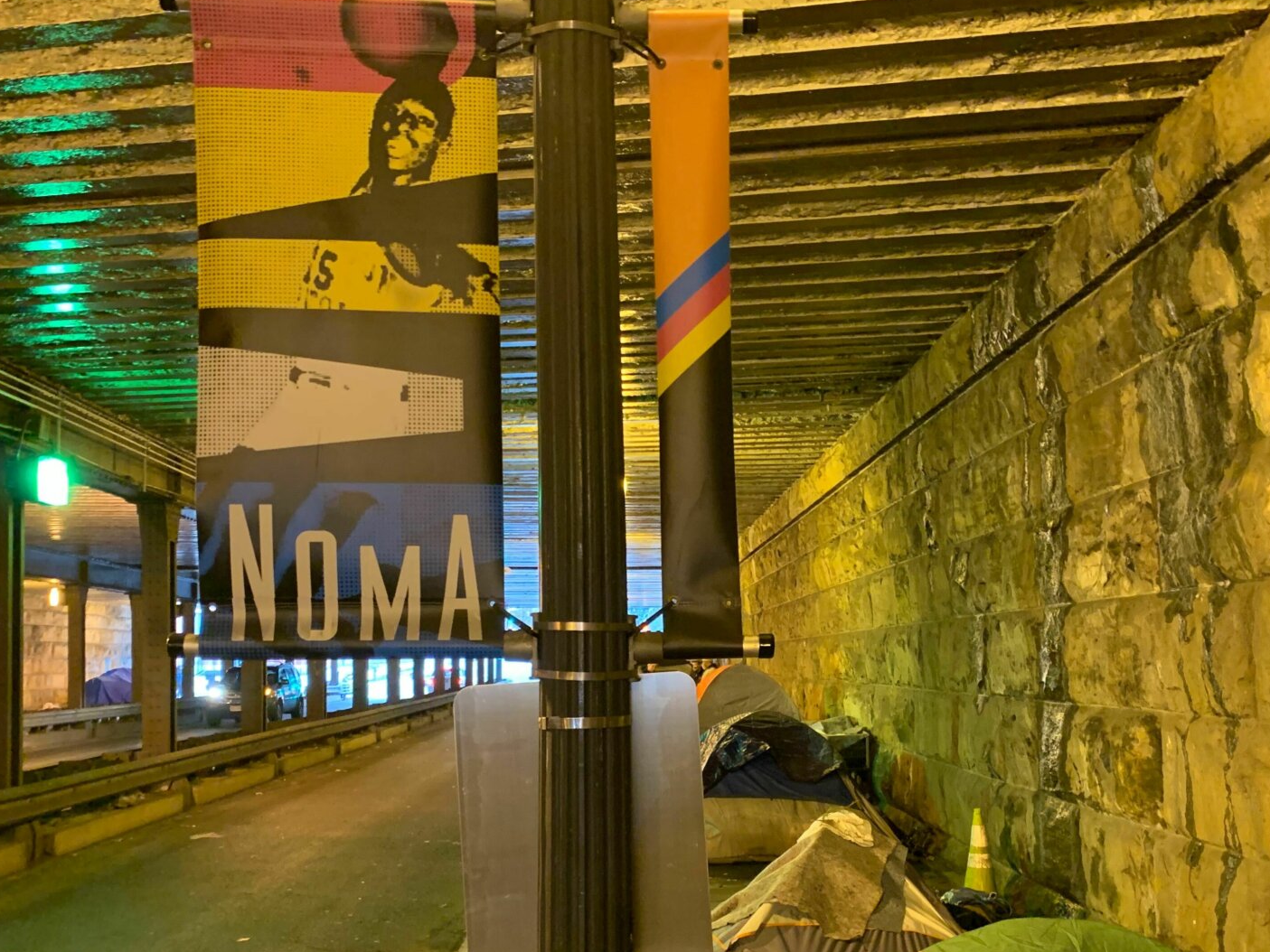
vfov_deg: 38.3
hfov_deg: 49.8
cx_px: 763
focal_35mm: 37
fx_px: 1358
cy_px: 621
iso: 500
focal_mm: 4.25
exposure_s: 1/30
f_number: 1.8
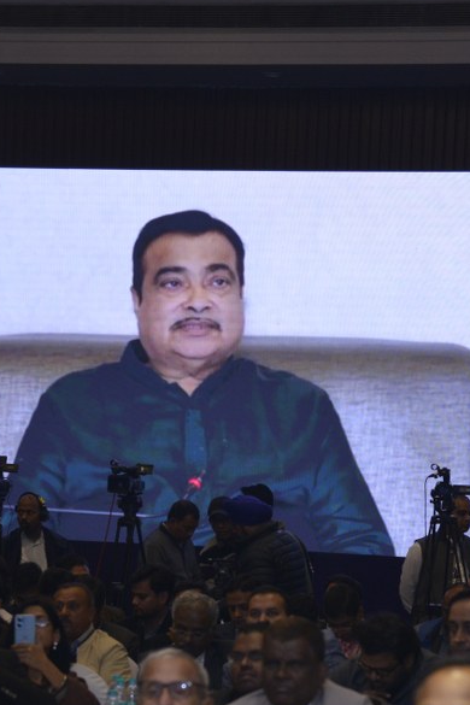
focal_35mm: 164
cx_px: 194
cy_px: 498
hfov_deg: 8.4
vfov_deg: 12.5
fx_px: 3211
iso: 1250
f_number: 4
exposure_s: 1/125
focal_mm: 75
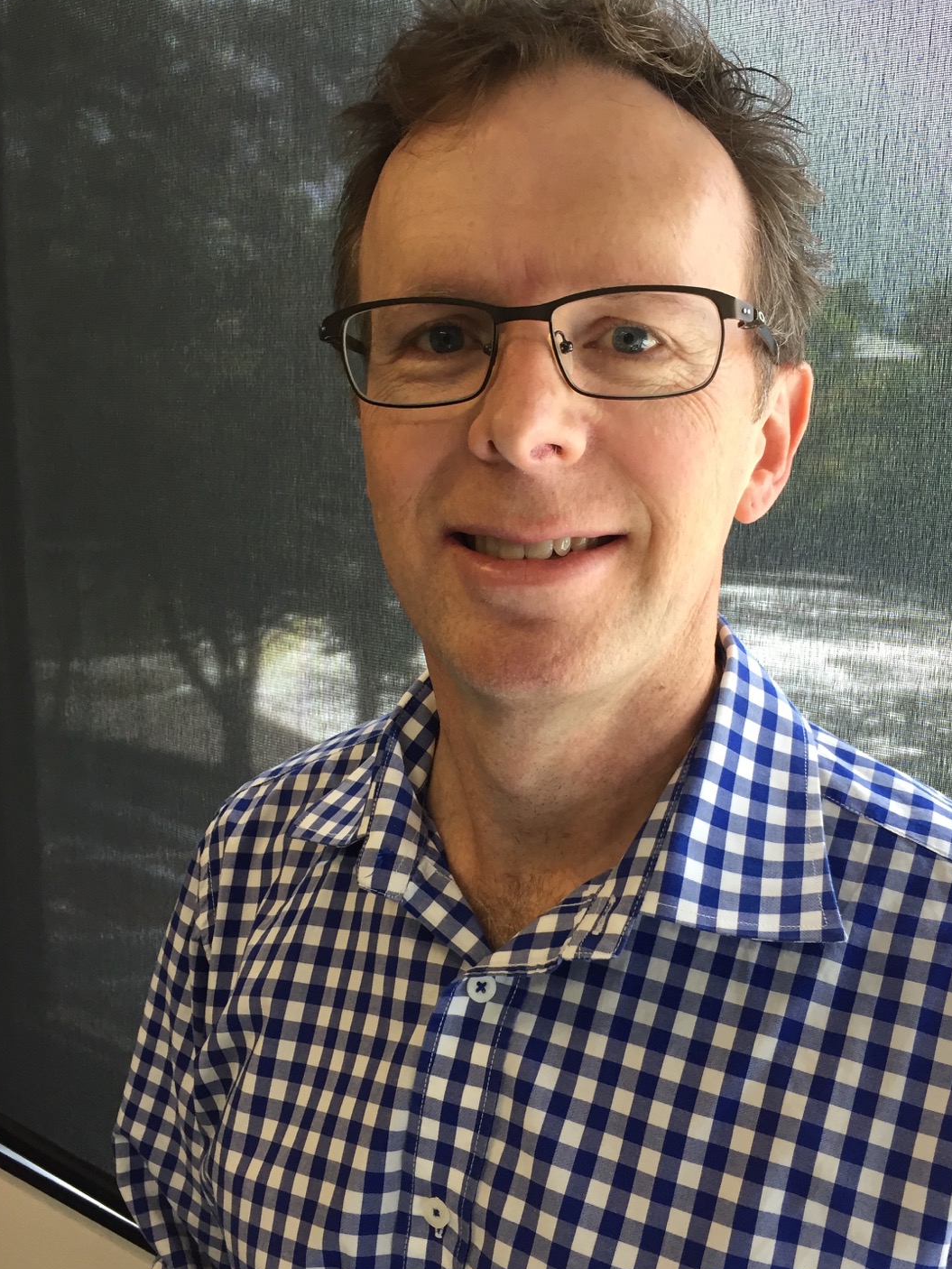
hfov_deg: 42.9
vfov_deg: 55.3
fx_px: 1210
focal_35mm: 33
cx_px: 530
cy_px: 658
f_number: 2.2
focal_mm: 4.15
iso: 40
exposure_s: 1/33
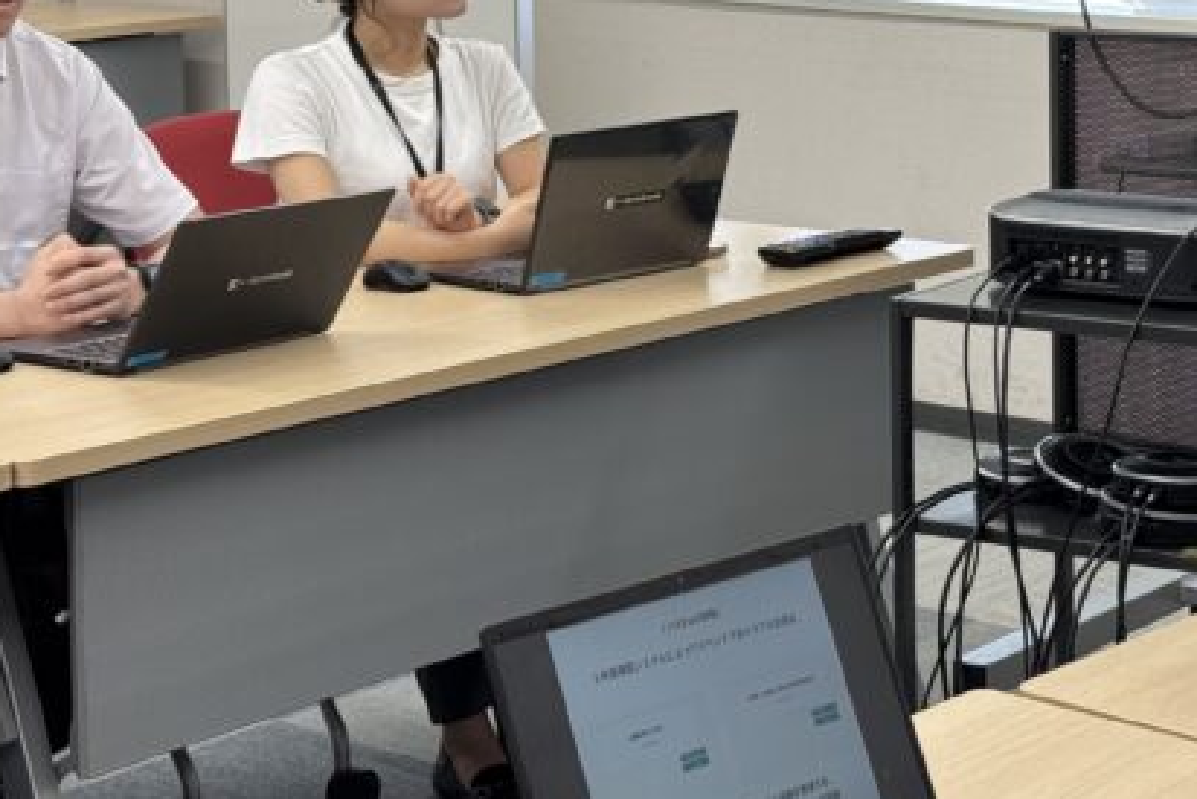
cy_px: 180
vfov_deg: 14.6
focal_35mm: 93
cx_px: 875
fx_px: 3093
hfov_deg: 21.7
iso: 64
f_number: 1.78
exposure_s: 1/179
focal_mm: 6.76
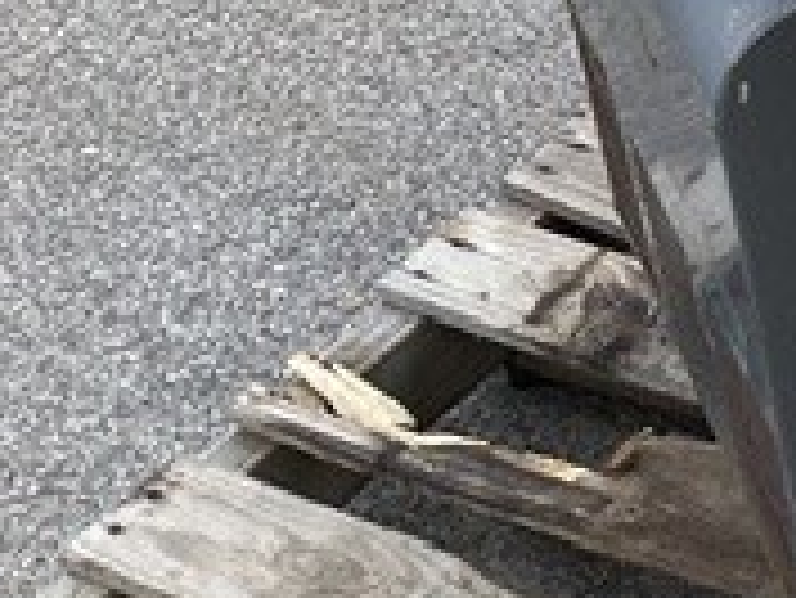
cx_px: 1408
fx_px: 2577
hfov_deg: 15.3
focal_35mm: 112
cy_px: 63
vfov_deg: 13.1
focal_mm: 3.3
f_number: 2.4
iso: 25
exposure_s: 1/463
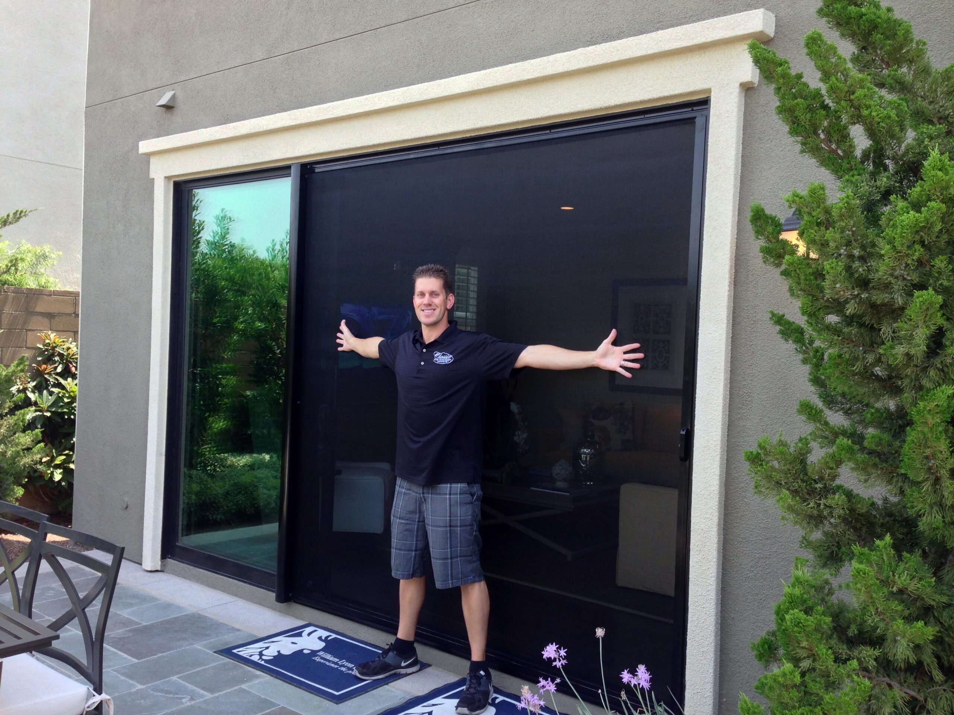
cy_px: 358
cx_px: 477
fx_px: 909
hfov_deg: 55.4
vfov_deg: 42.9
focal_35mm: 33
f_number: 2.4
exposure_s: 1/239
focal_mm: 4.12
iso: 50
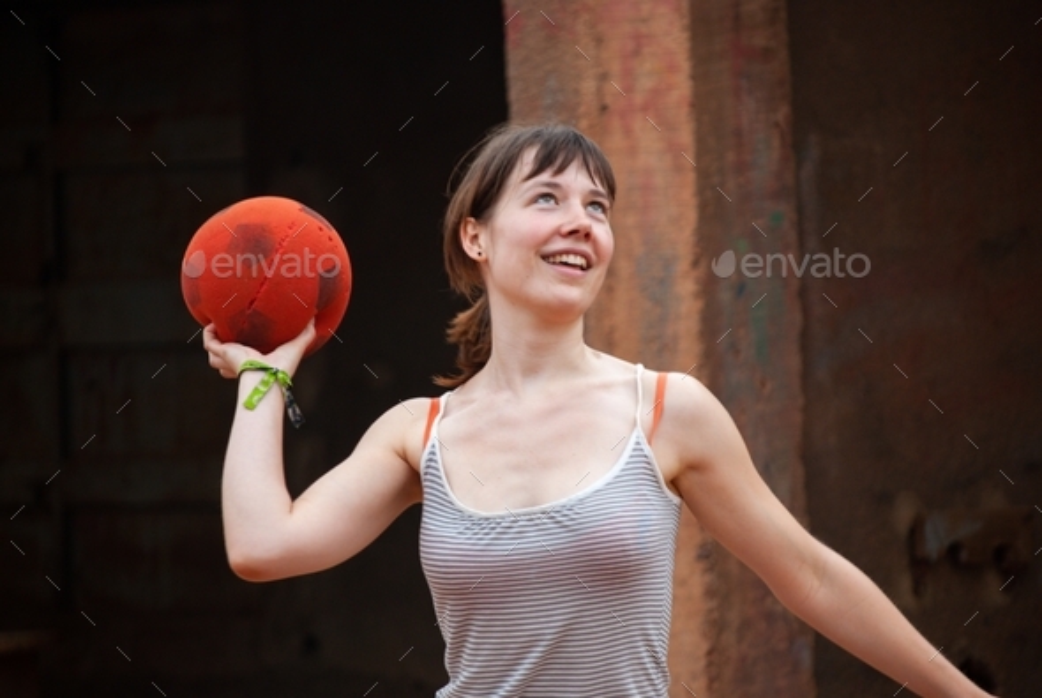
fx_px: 5434
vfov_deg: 7.3
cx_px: 521
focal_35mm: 188
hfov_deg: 11.0
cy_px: 349
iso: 200
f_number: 5
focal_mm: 125
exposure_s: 1/400
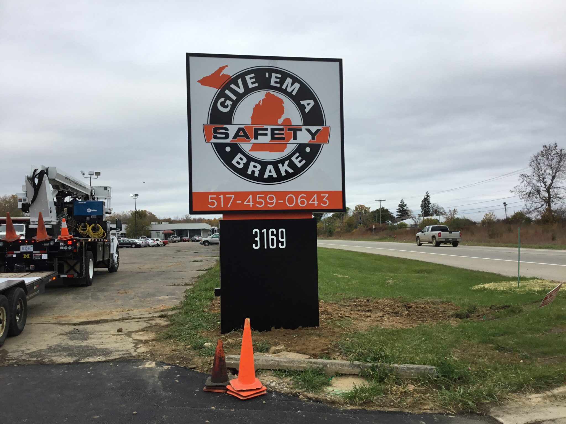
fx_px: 507
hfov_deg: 58.4
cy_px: 212
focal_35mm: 31
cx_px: 283
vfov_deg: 45.4
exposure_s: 1/176
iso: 25
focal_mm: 3.3
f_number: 2.4
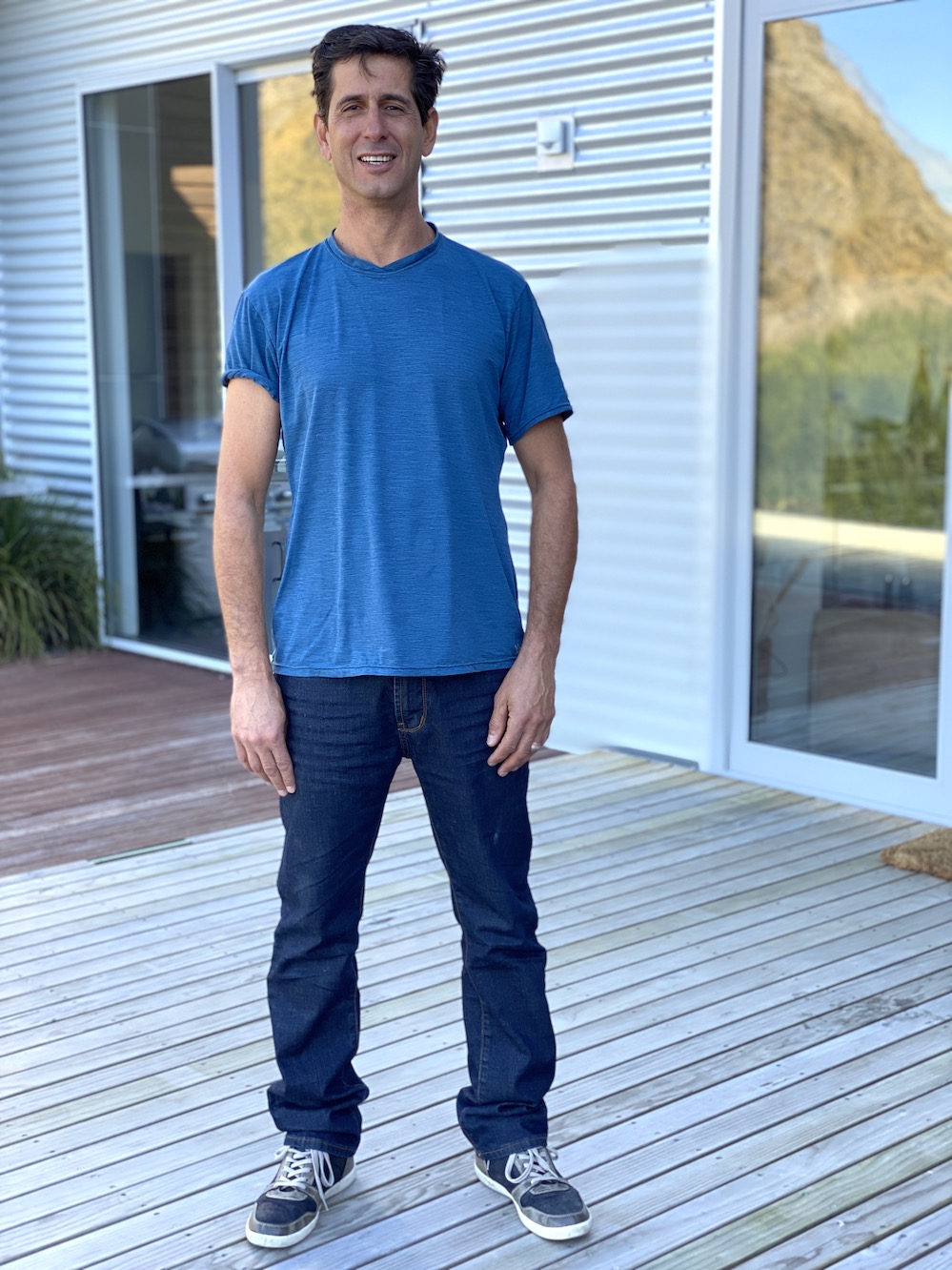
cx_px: 476
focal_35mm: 52
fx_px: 1907
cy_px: 635
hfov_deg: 28.0
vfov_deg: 36.8
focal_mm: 6
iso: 25
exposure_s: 1/122
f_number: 2
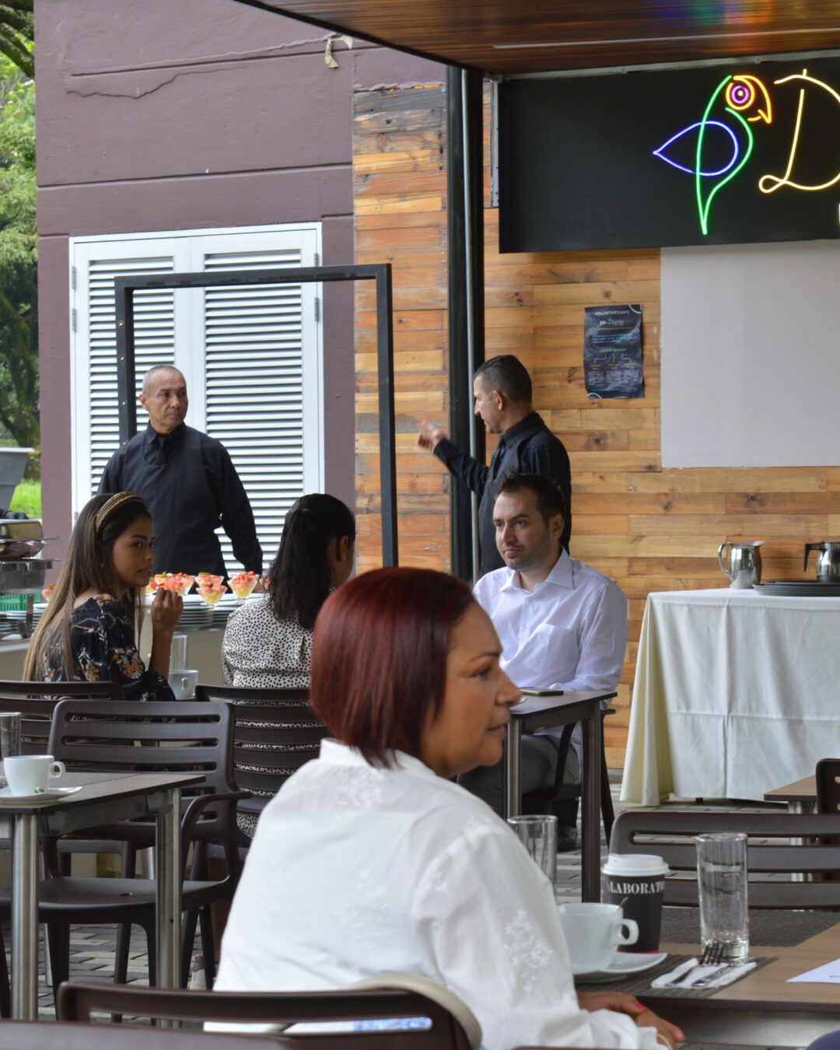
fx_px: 3449
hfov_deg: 13.8
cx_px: 635
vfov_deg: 17.3
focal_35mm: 111
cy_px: 525
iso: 200
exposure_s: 1/50
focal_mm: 52
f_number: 8
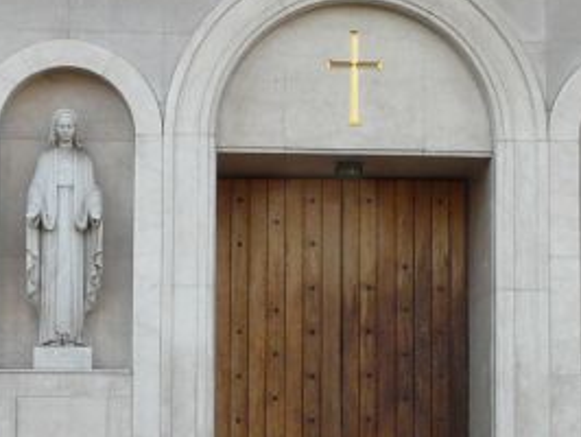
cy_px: 264
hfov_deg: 15.9
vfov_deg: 12.0
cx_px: 358
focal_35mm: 124
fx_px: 2083
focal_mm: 5.5
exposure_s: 1/125
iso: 100
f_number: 4
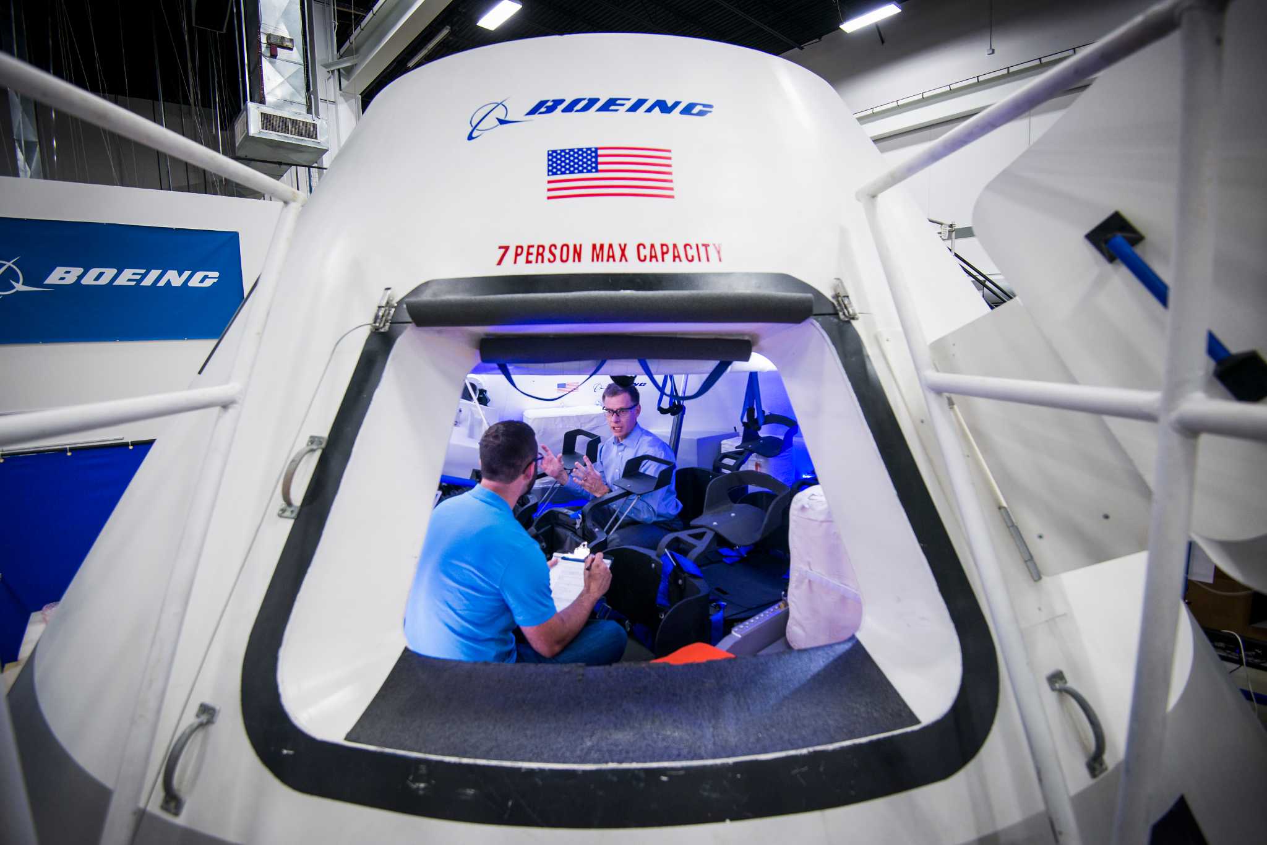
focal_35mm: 16
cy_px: 422
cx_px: 634
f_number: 4
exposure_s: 1/100
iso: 900
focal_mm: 16
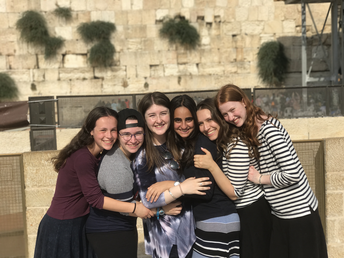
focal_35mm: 57
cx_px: 172
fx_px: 566
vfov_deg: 25.7
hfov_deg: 33.8
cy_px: 129
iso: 20
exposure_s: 1/1100
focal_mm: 6.6
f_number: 2.8
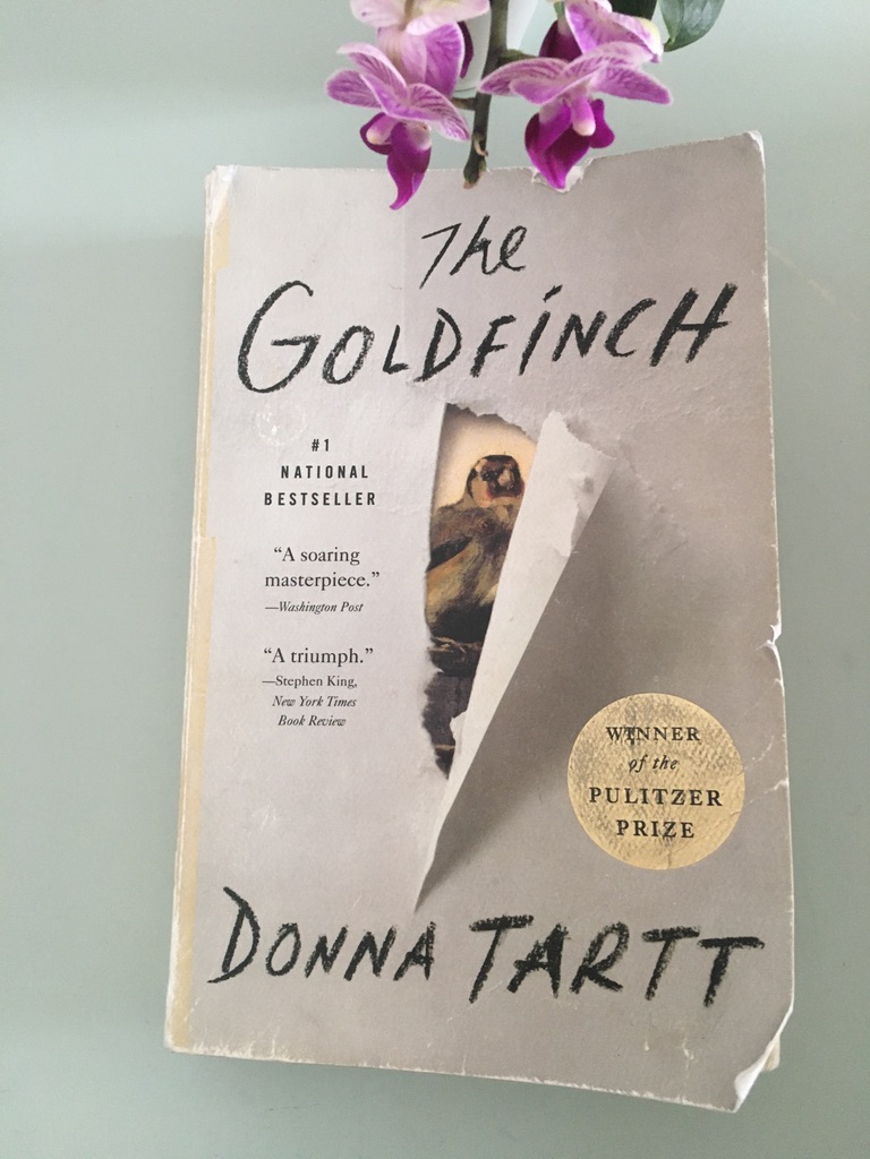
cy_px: 580
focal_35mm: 29
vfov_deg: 61.7
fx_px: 972
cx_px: 435
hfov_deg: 48.2
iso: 125
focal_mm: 4.15
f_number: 2.2
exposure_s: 1/30
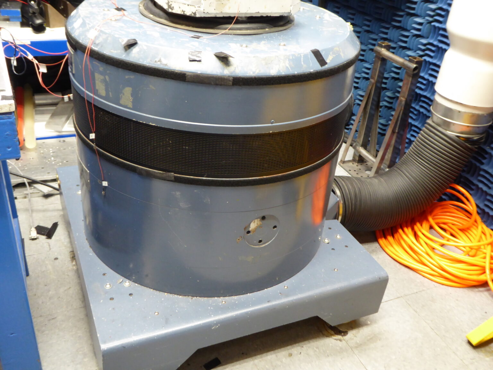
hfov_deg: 51.4
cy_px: 185
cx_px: 246
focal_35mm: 36
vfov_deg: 39.7
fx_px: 513
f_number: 3.7
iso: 400
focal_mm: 6.3
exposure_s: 1/8
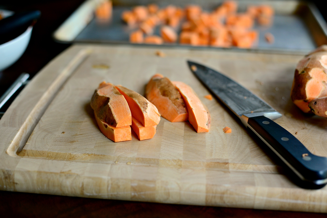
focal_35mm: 50
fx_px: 454
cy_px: 109
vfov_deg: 27.0
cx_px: 164
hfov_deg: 39.6
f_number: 3.2
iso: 360
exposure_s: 1/125
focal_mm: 50
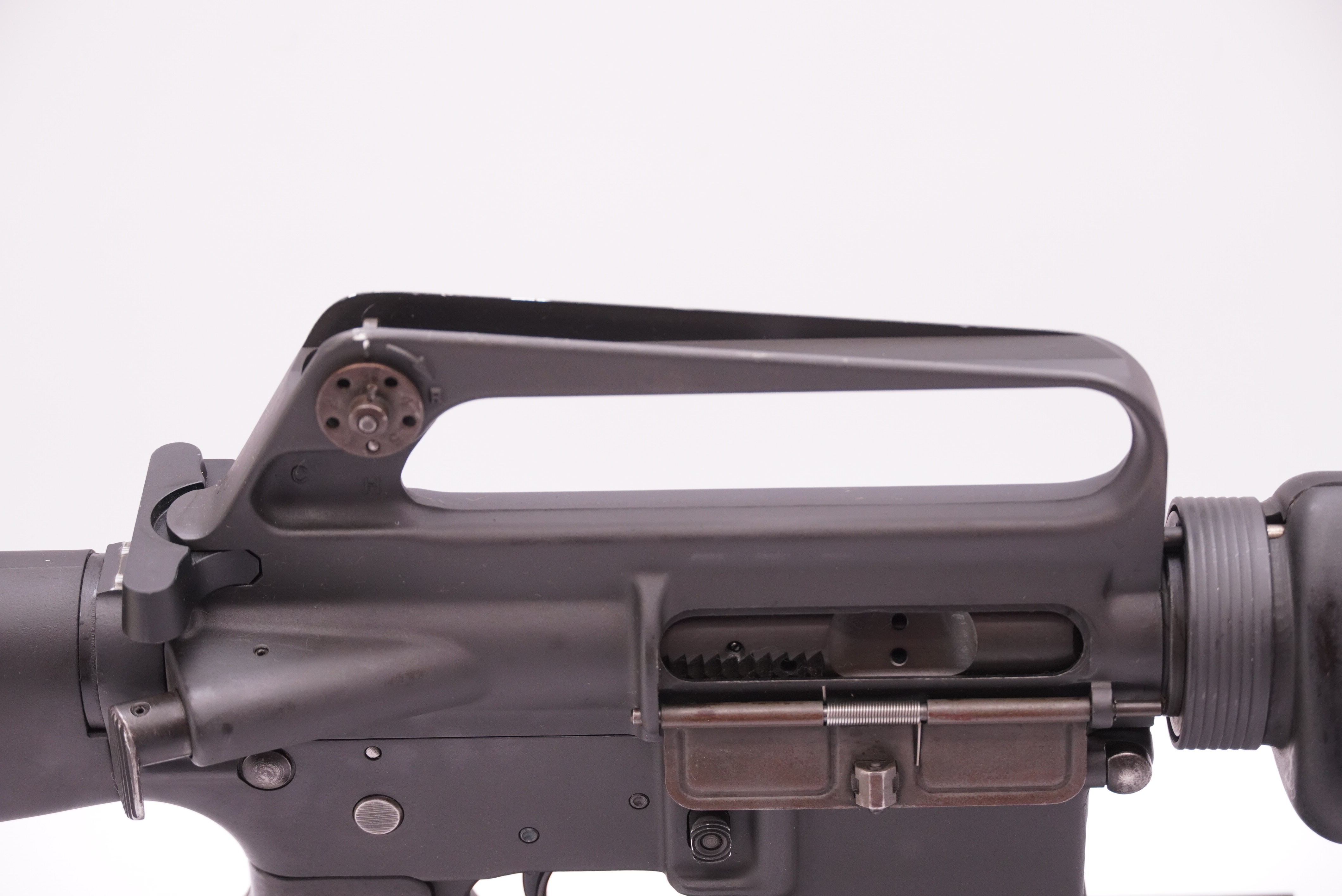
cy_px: 448
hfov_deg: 21.6
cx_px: 671
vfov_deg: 14.5
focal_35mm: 94
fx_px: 3525
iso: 1000
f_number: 5.6
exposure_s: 1/125
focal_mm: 63
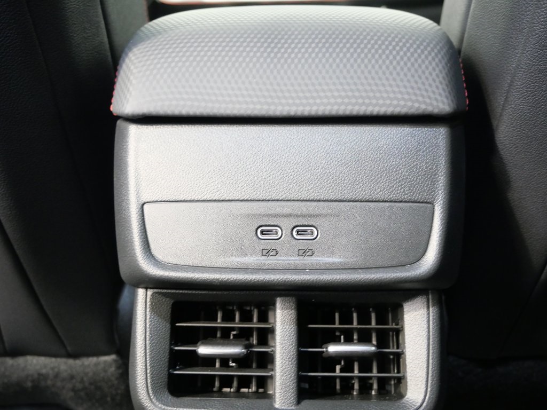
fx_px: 537
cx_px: 274
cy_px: 205
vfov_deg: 41.8
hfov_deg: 54.0
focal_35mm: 34
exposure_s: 1/2
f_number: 3.8
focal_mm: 17
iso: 3200
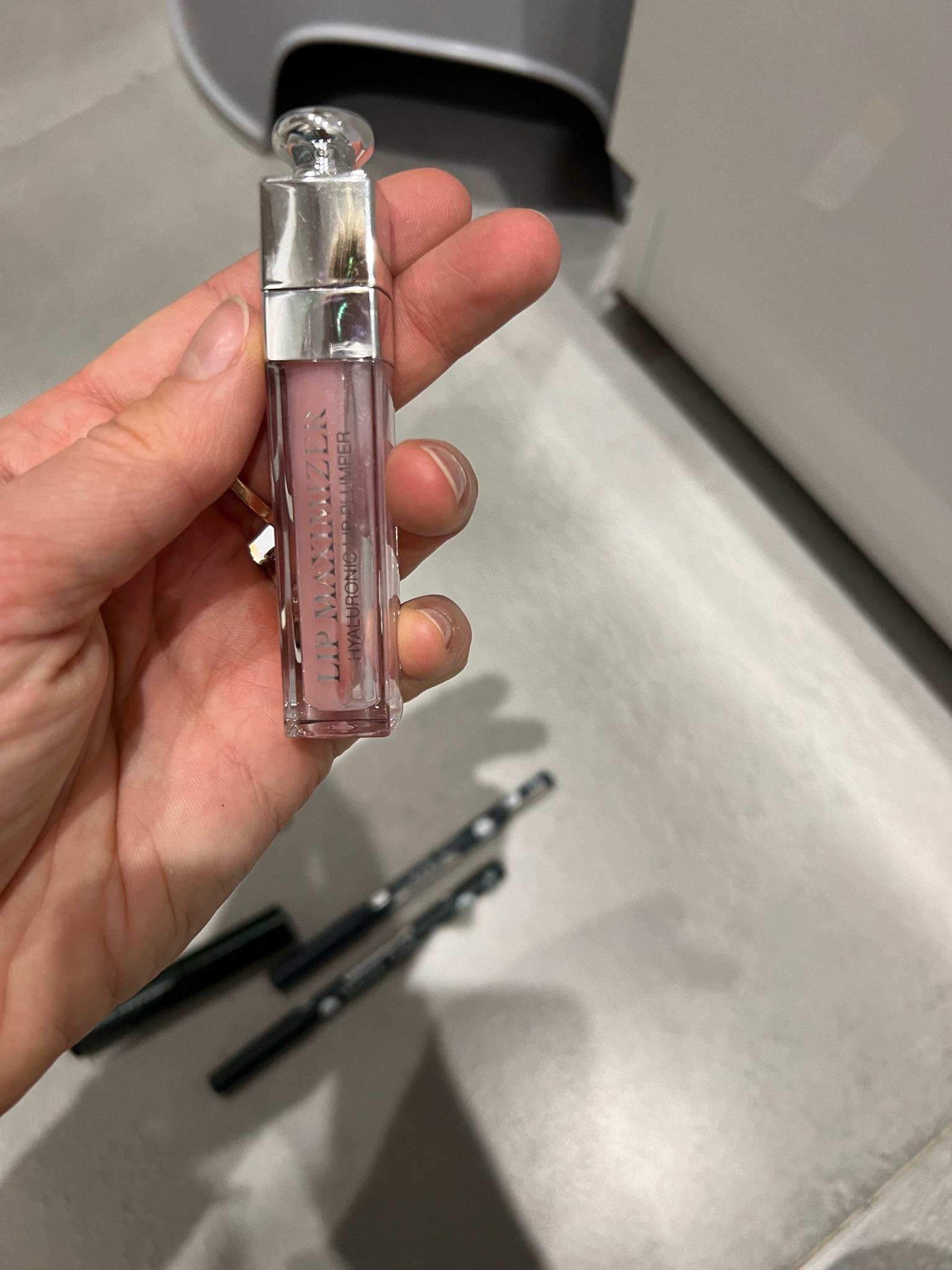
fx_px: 954
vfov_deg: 67.3
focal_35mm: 26
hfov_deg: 53.0
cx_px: 476
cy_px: 635
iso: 200
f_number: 1.5
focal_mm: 5.7
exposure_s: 1/60
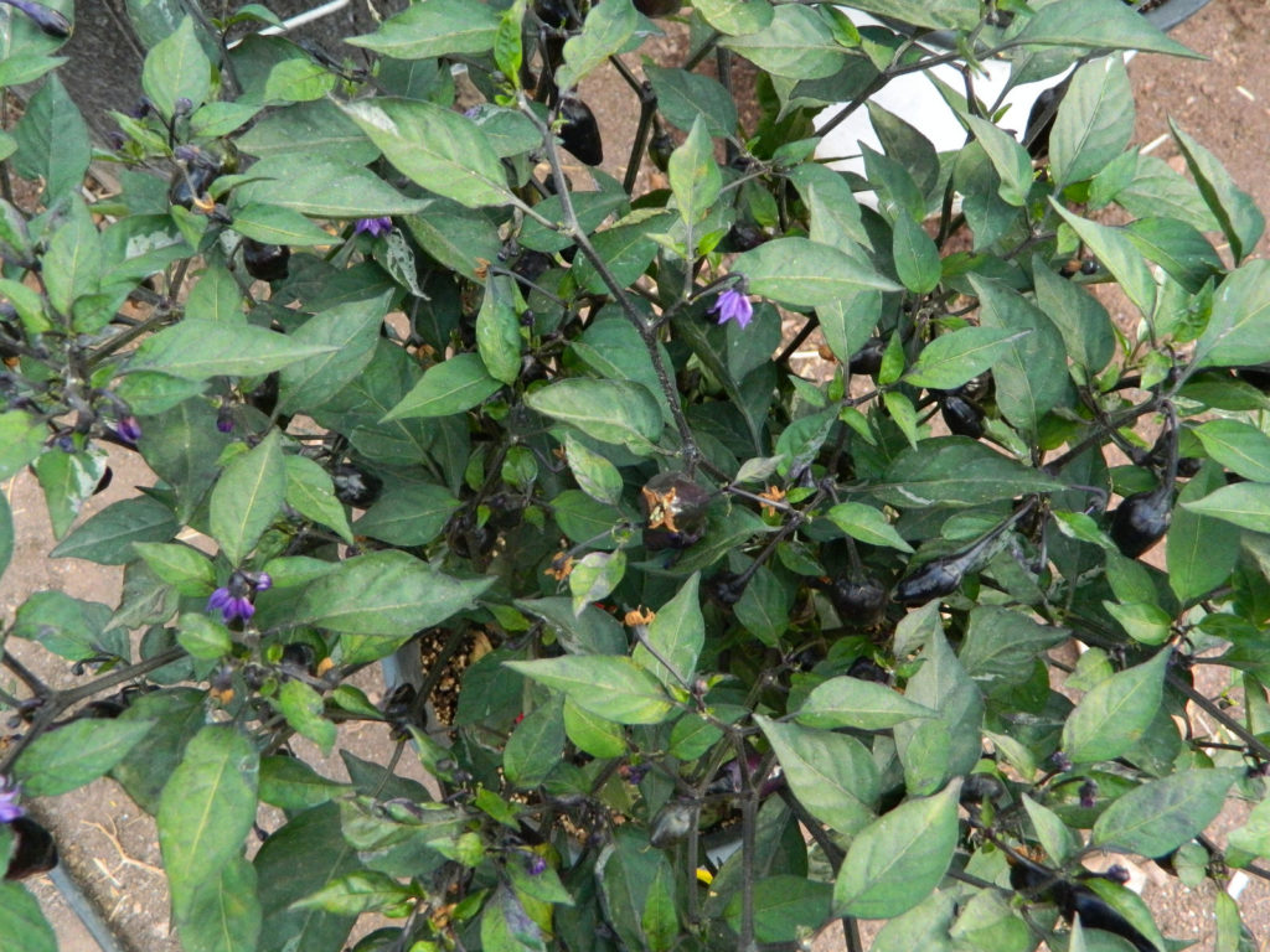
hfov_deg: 58.4
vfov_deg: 45.4
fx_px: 1137
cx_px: 635
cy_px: 476
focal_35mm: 31
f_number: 3.2
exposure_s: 1/250
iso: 400
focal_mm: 5.6
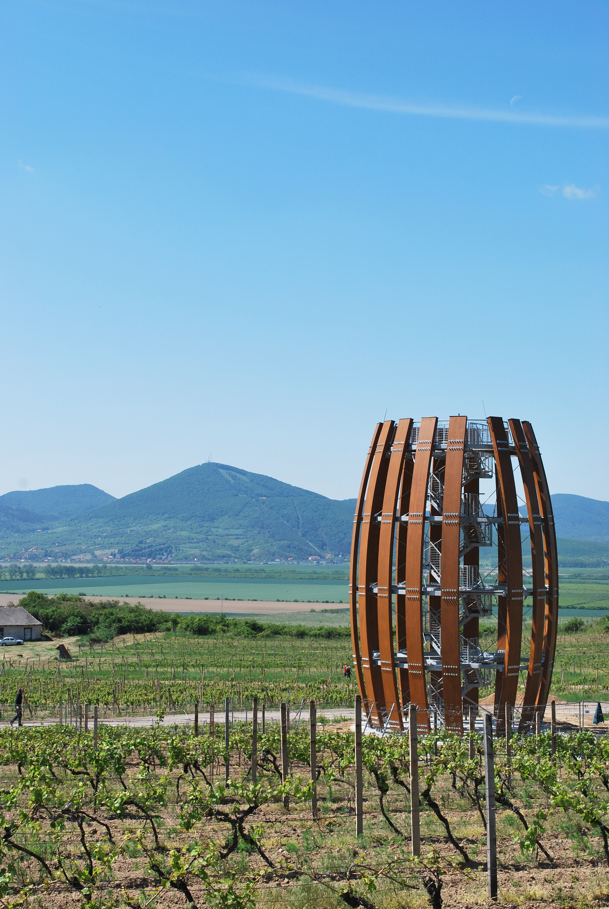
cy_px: 454
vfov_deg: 35.0
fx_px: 1442
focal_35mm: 57
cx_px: 304
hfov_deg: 23.8
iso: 140
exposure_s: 1/250
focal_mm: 38
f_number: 10
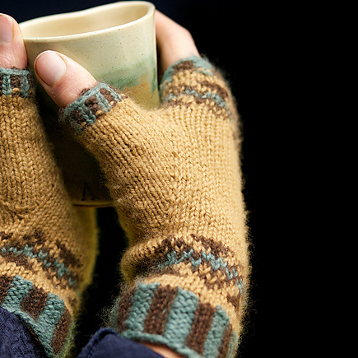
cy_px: 182
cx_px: 107
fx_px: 761
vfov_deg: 26.5
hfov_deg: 26.3
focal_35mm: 65
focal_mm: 25
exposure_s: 1/50
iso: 400
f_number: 2
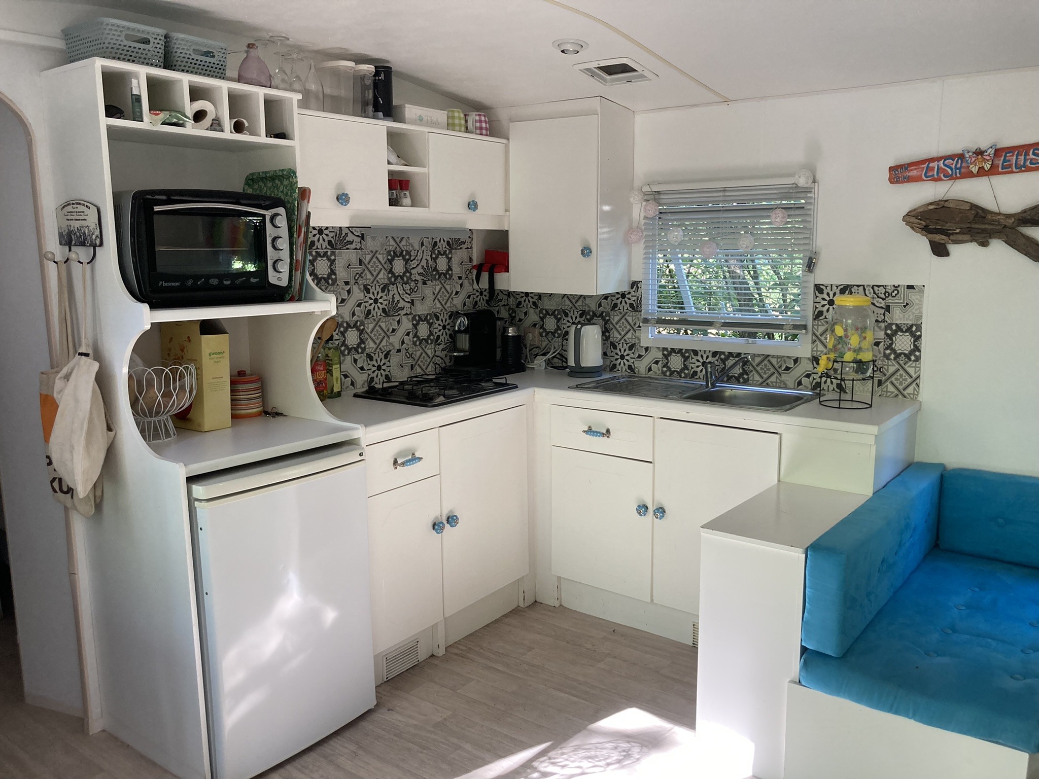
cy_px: 390
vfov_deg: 49.7
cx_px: 520
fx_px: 840
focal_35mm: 28
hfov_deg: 63.4
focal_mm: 3.99
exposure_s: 1/100
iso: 80
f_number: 1.8
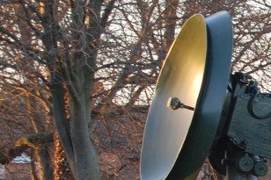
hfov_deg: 5.9
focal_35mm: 343
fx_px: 2581
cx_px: 481
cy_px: 250
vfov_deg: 4.0
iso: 400
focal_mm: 55
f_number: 5.6
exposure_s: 1/60
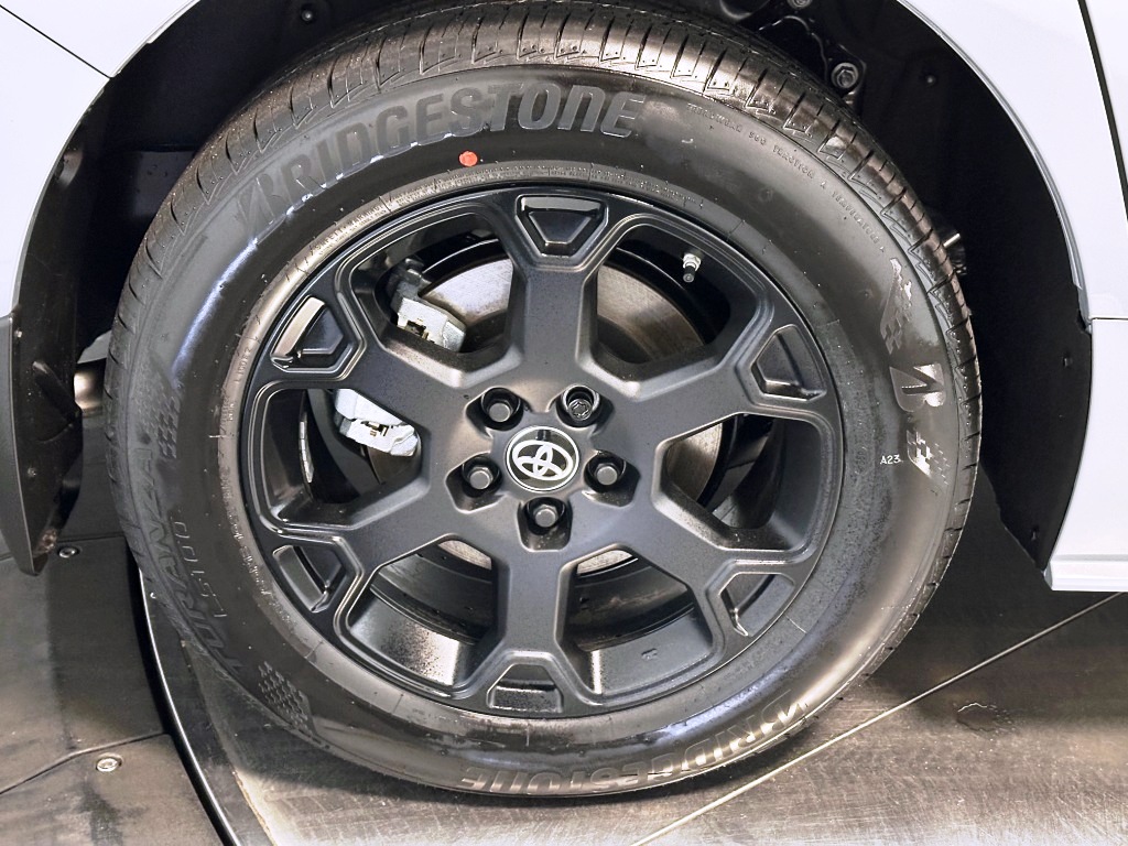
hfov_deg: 39.7
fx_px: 1564
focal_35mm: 48
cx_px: 564
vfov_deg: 30.3
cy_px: 423
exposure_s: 1/20
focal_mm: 6.86
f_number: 1.78
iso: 640
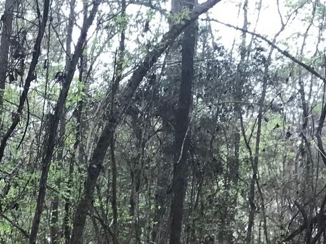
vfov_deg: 12.4
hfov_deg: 17.7
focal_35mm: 109
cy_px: 435
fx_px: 1026
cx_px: 26
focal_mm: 3.99
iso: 20
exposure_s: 1/161
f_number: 1.8
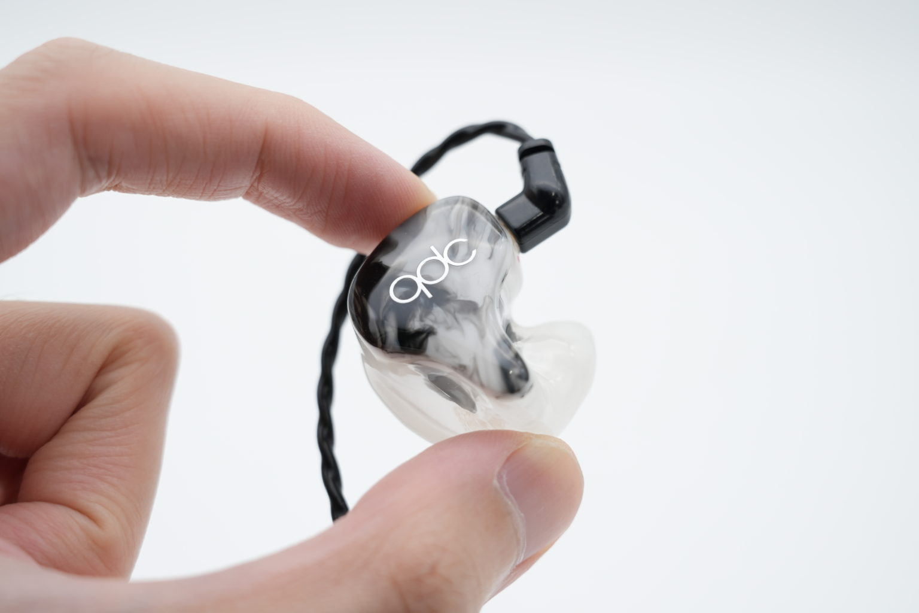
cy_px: 306
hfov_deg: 41.9
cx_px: 460
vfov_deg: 28.6
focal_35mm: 47
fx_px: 1200
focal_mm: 47
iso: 320
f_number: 5.6
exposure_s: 1/60
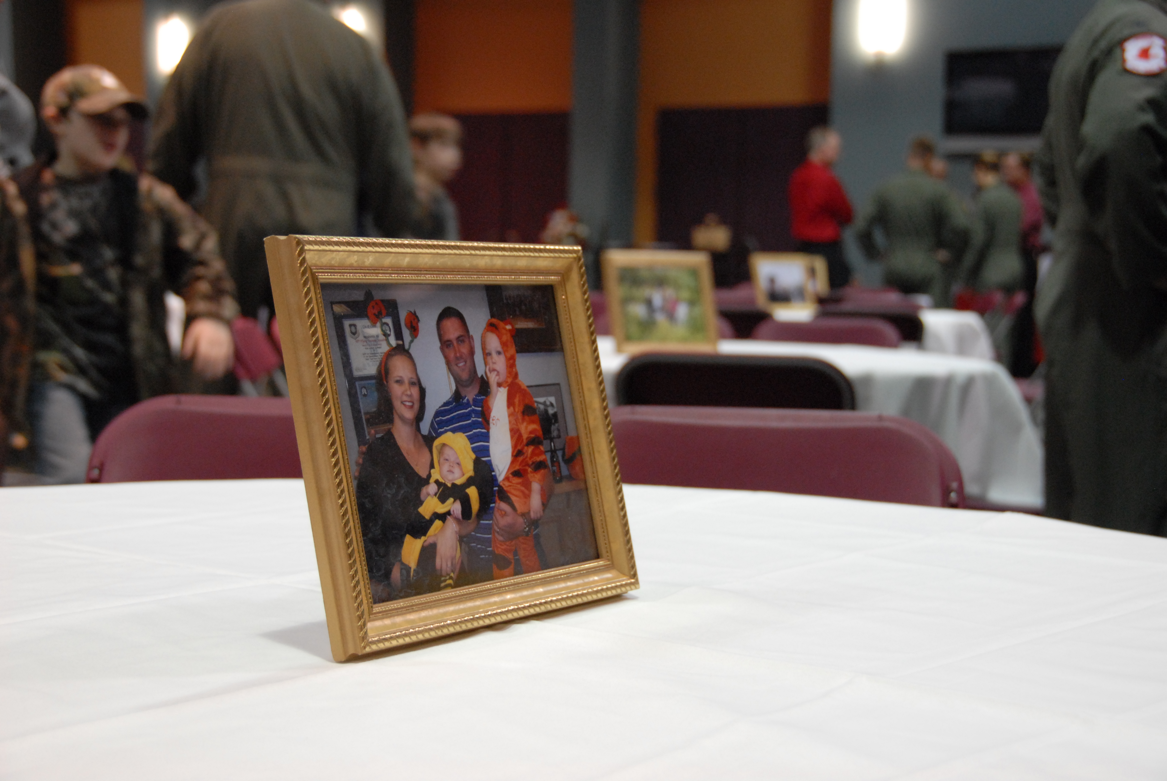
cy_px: 390
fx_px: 1850
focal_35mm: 57
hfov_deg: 35.0
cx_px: 584
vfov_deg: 23.8
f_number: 4.2
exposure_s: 1/40
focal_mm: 38
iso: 800
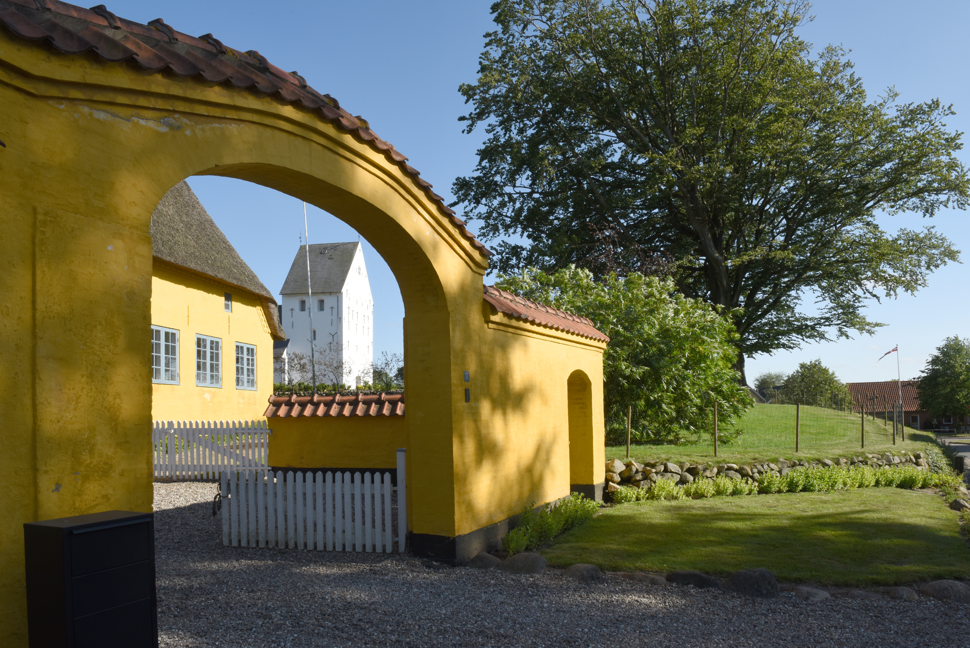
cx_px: 485
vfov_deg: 53.2
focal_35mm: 24
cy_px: 324
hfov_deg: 73.7
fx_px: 647
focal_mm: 24
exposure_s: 1/125
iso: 320
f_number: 18
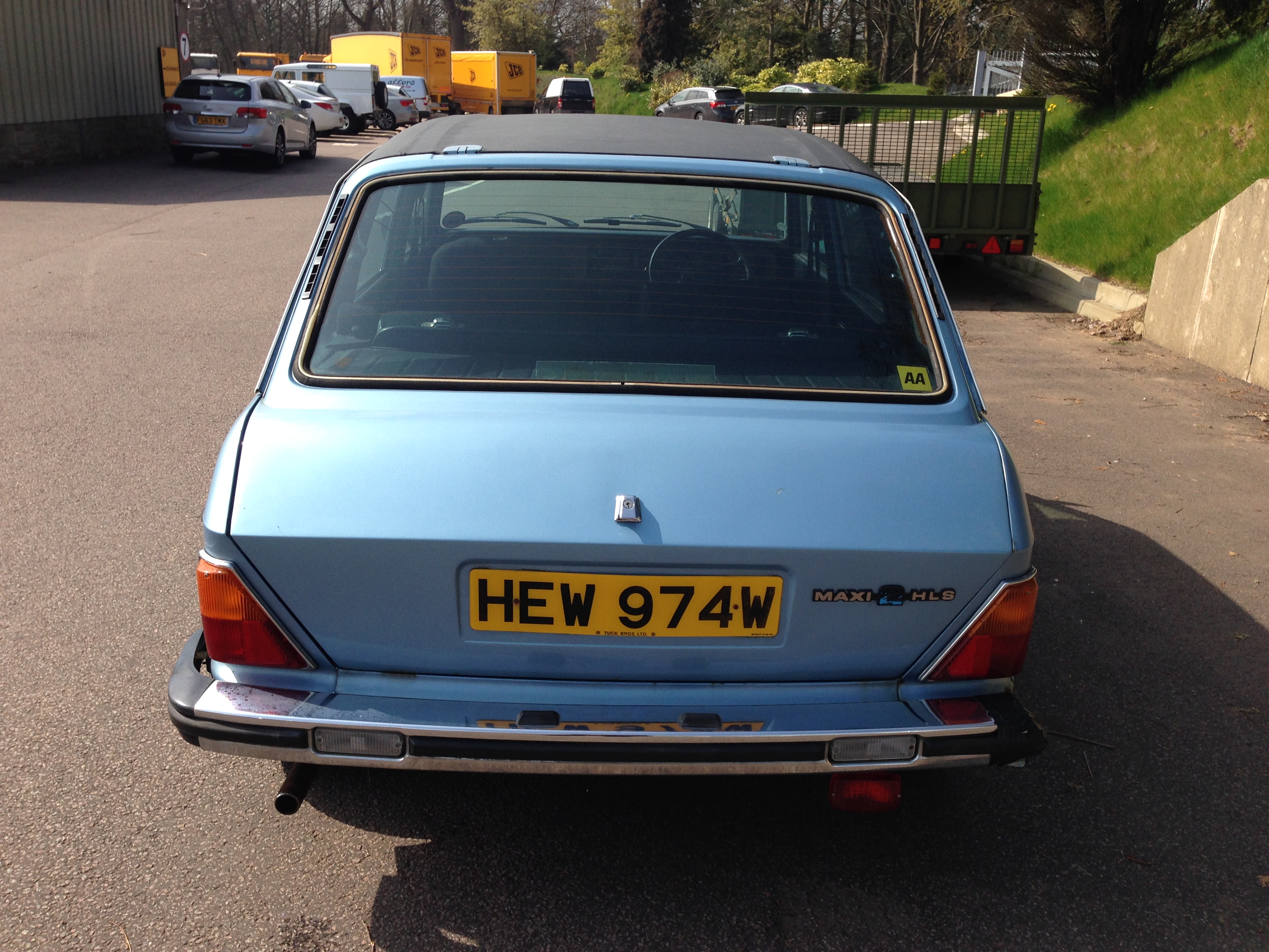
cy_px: 476
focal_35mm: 33
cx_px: 634
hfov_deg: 55.4
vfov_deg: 42.9
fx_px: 1210
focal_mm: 4.12
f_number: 2.4
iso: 50
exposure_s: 1/1153
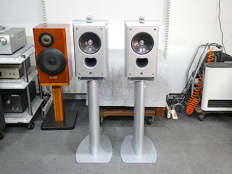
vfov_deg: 38.7
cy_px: 87
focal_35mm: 37
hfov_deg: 50.1
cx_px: 116
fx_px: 248
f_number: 3.7
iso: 200
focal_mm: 6.7
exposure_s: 1/10
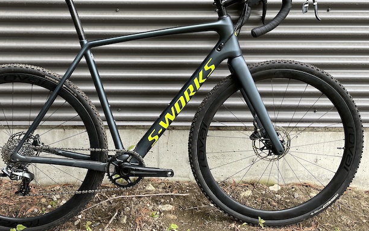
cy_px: 100
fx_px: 362
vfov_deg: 35.3
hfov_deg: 53.4
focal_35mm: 36
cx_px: 140
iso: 64
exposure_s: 1/121
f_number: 1.6
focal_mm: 4.2
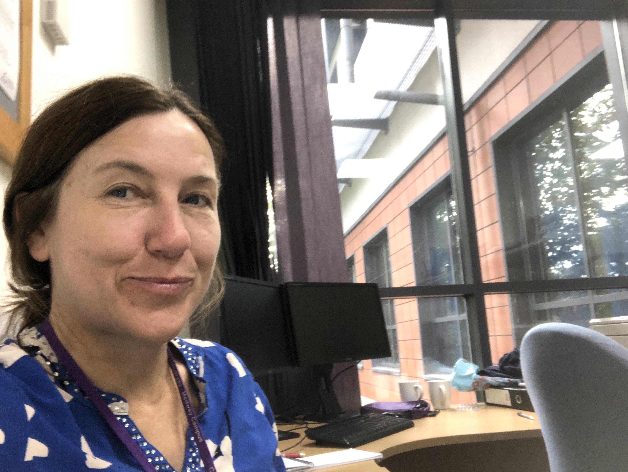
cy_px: 239
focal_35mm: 34
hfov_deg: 53.9
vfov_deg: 41.8
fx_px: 617
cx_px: 303
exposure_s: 1/50
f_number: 2.2
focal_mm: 2.87
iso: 80
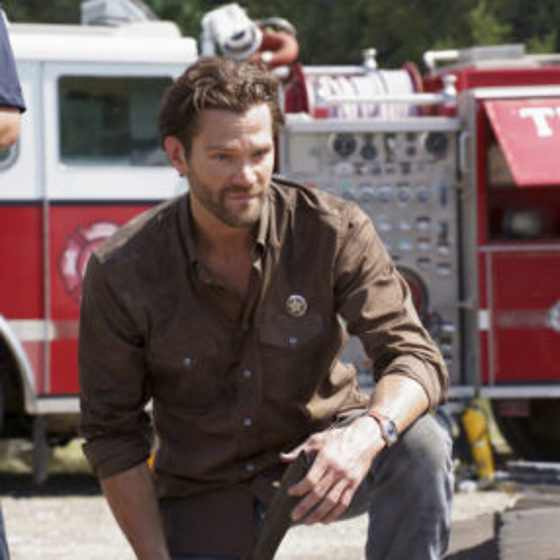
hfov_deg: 7.5
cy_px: 281
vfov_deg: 7.5
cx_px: 315
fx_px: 4246
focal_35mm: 232
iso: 2000
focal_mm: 180
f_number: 11
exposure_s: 1/800
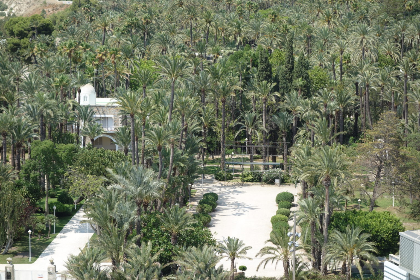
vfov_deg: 13.7
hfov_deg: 20.4
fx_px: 1167
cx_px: 210
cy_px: 140
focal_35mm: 100
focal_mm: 37.1
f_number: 5.6
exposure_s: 1/320
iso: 125
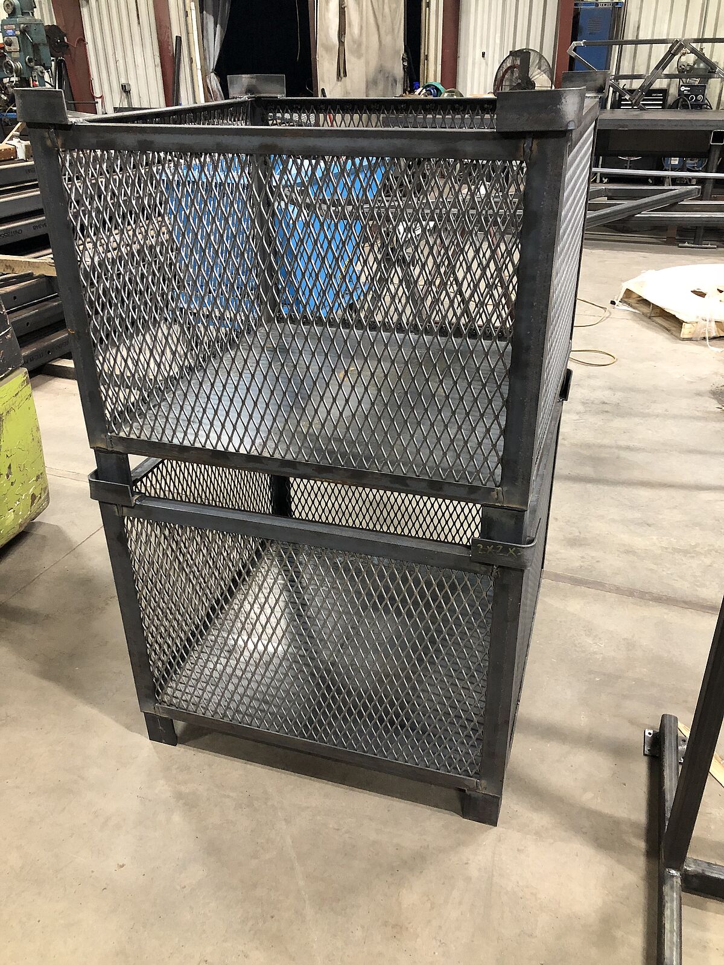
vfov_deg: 63.4
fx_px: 781
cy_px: 482
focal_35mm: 28
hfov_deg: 49.7
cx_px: 362
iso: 100
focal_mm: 4
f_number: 1.8
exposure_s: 1/15
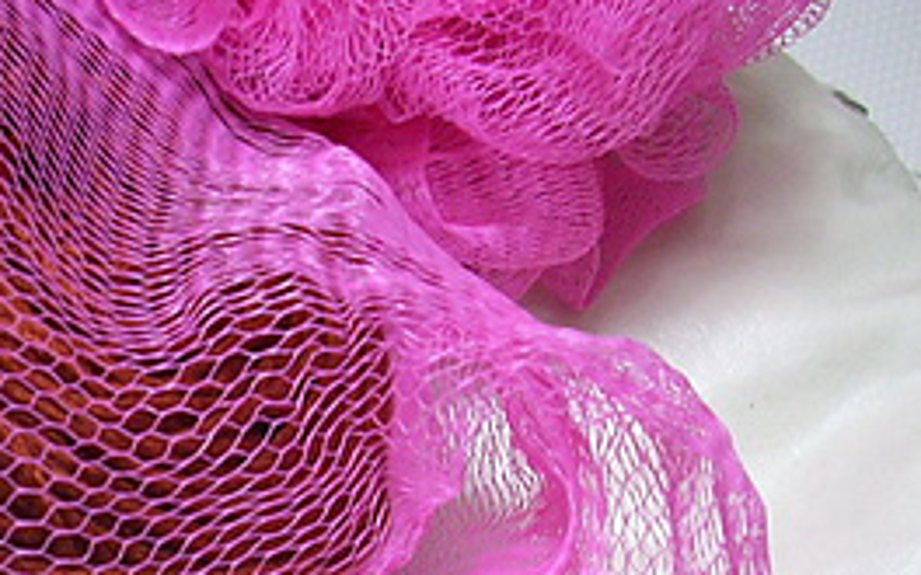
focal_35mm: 95
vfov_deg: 13.5
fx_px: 2385
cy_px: 652
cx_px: -38
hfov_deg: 21.0
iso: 200
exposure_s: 1/7.3
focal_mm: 6.2
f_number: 2.8
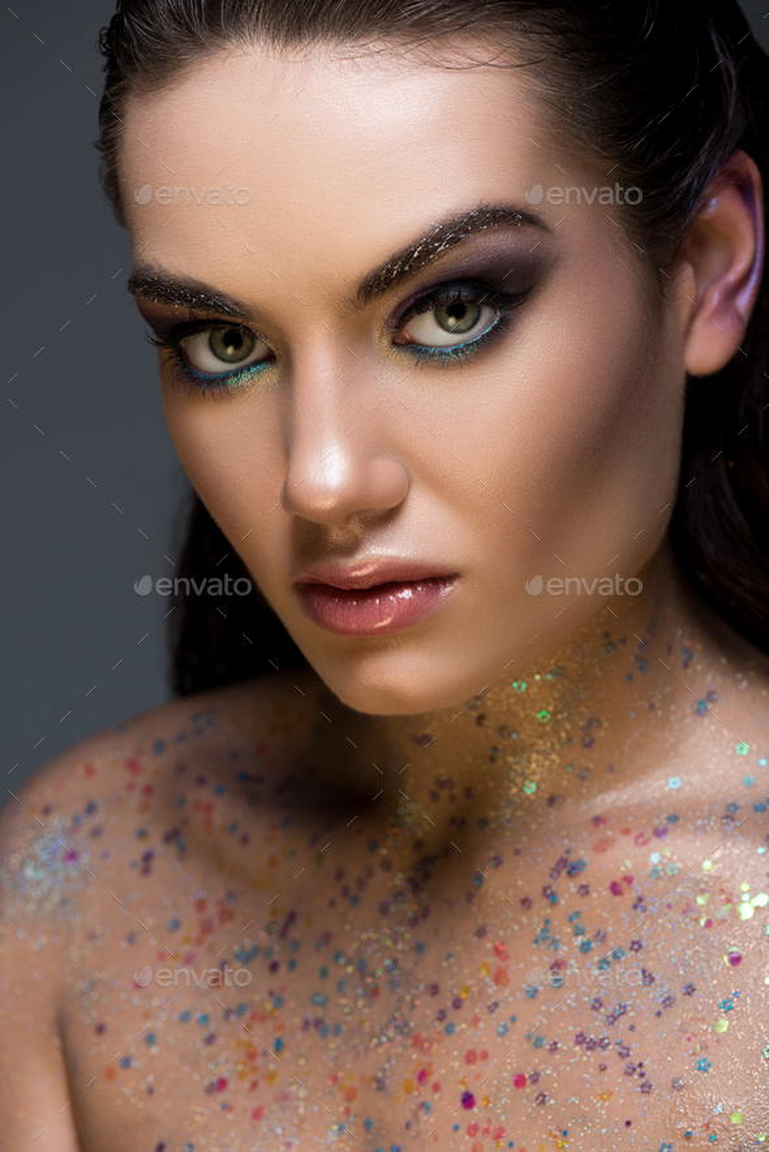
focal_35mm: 105
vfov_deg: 19.5
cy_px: 576
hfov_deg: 13.1
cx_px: 384
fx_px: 3361
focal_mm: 105
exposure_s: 1/200
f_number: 8
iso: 100
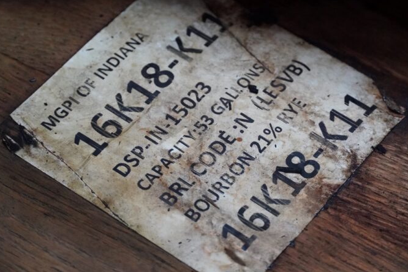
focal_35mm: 137
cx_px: 220
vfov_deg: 10.0
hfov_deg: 15.0
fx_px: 1548
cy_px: 126
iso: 6400
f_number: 5.6
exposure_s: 1/160
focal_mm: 79
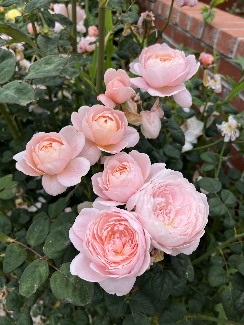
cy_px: 162
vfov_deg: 67.3
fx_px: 244
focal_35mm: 26
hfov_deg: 53.1
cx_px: 122
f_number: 1.5
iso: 50
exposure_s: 1/2841
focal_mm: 5.7
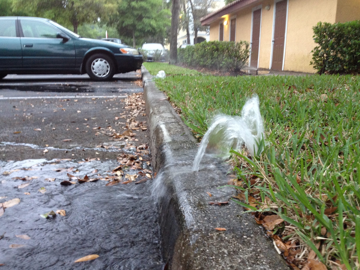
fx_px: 374
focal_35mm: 36
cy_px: 137
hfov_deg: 51.4
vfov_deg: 39.7
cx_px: 181
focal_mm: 4.28
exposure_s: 1/20
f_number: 2.4
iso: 160
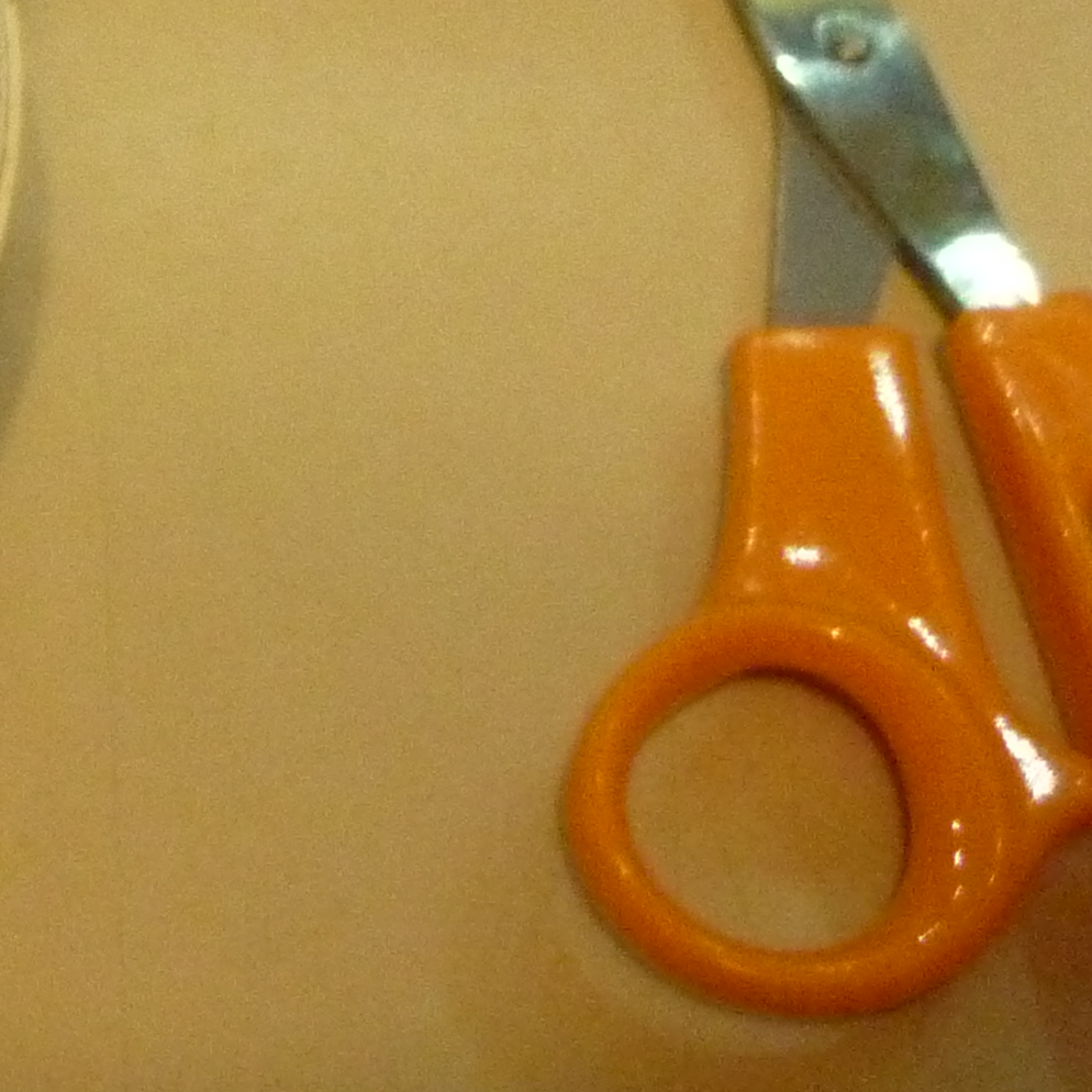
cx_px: -560
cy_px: -77
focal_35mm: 107
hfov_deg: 15.0
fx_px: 3819
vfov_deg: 15.9
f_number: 2.8
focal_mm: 5.5
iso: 800
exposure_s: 1/125
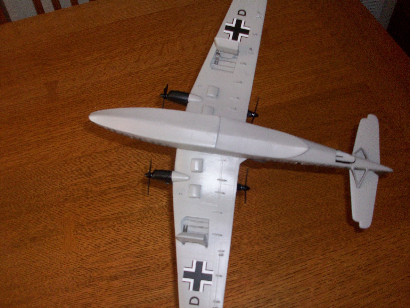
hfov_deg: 54.0
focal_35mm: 34
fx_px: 403
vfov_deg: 41.8
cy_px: 154
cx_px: 205
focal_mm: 5.7
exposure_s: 1/60
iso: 160
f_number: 2.8
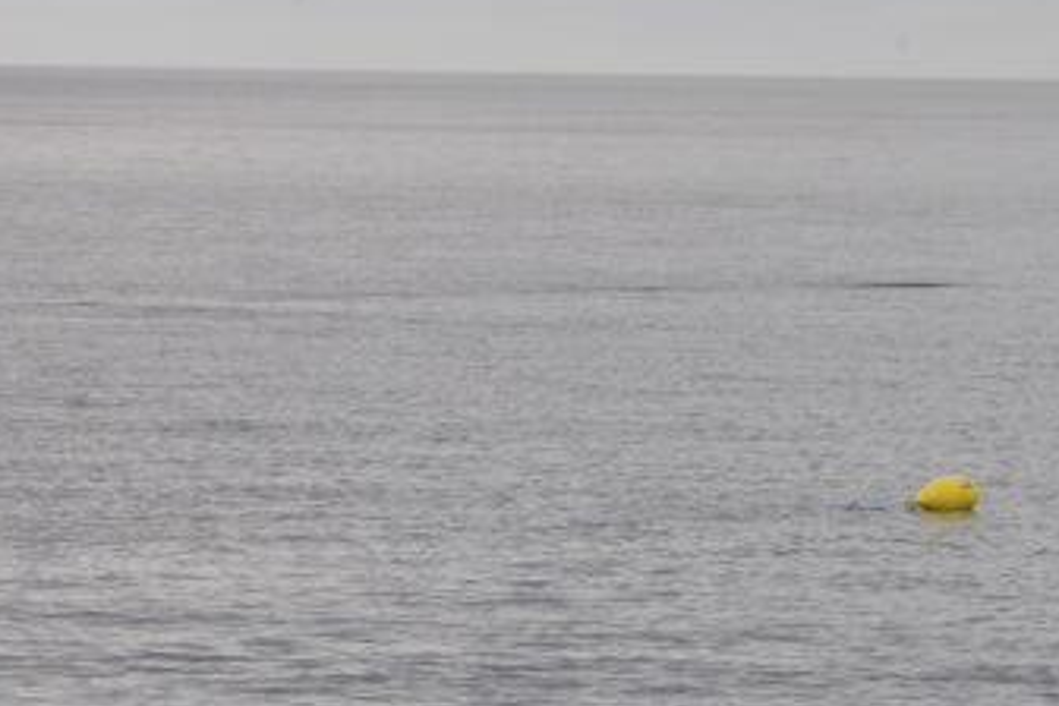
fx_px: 11648
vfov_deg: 3.5
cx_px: 1525
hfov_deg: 5.2
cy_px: 629
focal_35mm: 396
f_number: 11
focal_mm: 130
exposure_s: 1/180
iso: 200
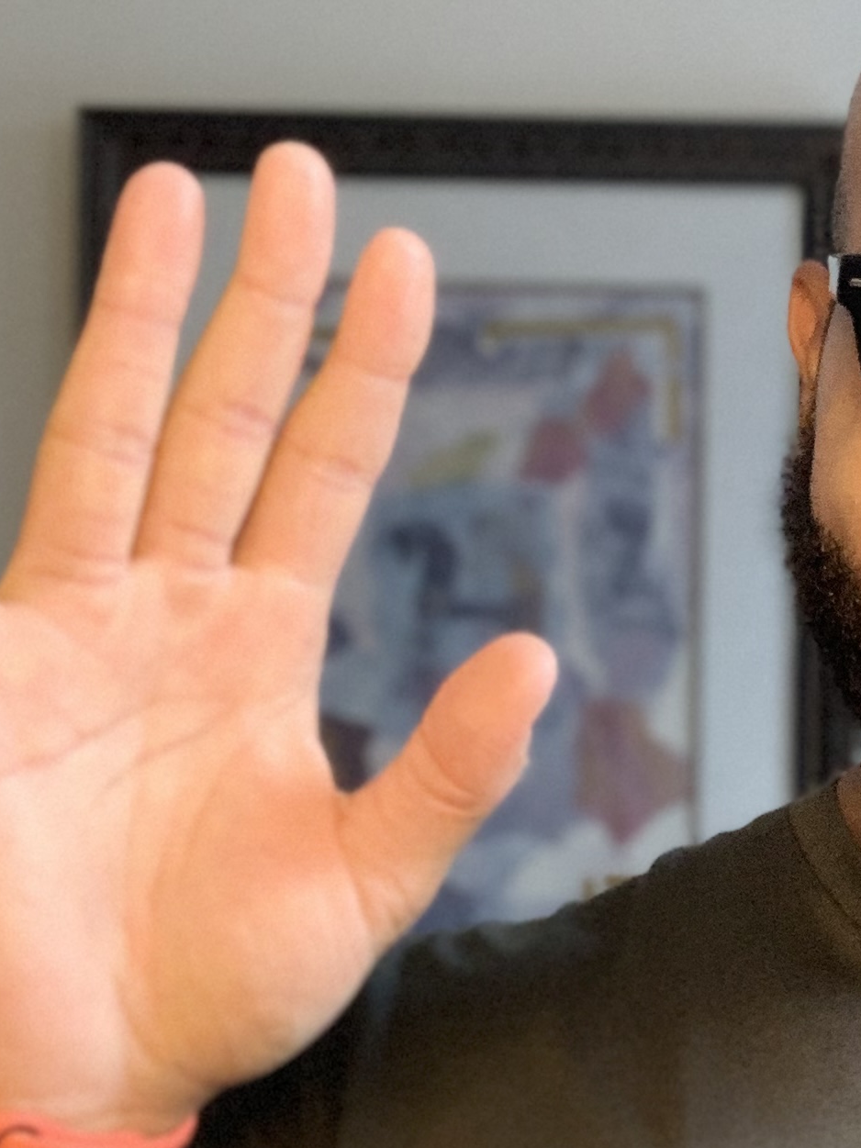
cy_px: 852
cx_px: 922
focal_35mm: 79
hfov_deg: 18.0
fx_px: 2620
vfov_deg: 24.5
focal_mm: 2.87
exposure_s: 1/40
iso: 320
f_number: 2.2
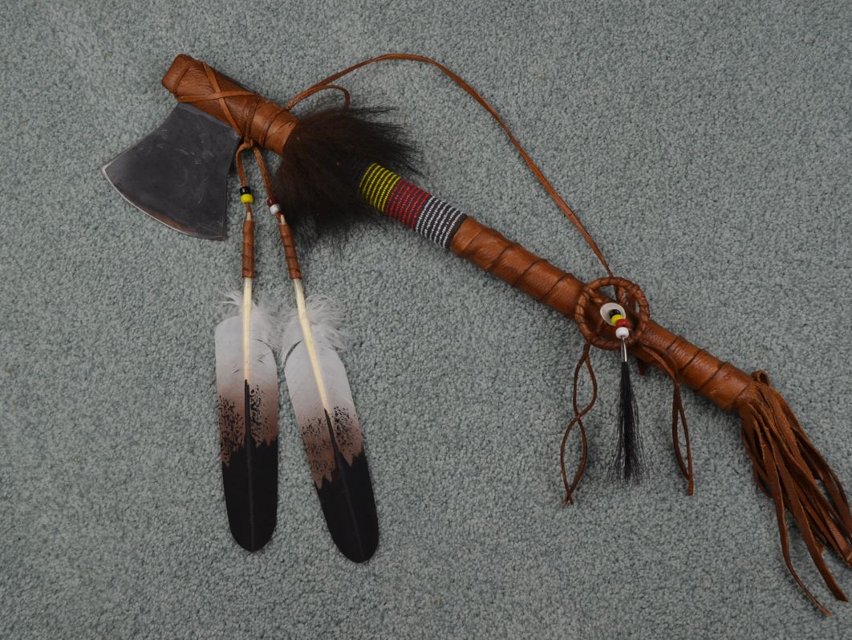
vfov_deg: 29.1
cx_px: 461
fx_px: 1231
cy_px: 320
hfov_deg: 38.2
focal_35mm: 50
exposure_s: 1/60
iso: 400
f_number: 7.1
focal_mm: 30
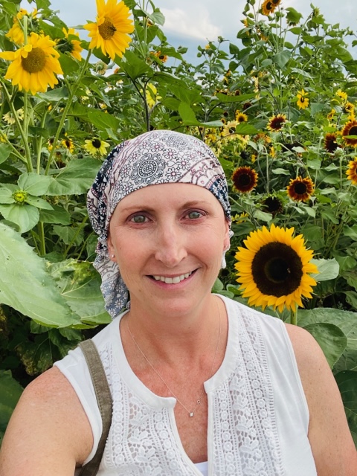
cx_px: 178
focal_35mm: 30
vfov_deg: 60.0
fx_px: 413
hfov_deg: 46.8
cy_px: 238
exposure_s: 1/214
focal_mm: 2.71
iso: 25
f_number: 2.2
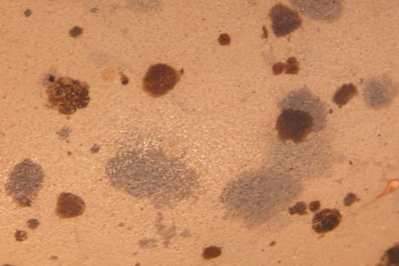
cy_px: 92
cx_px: 100
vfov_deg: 5.6
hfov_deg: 8.4
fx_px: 2726
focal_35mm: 246
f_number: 4
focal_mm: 23.7
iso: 100
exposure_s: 1/60.9
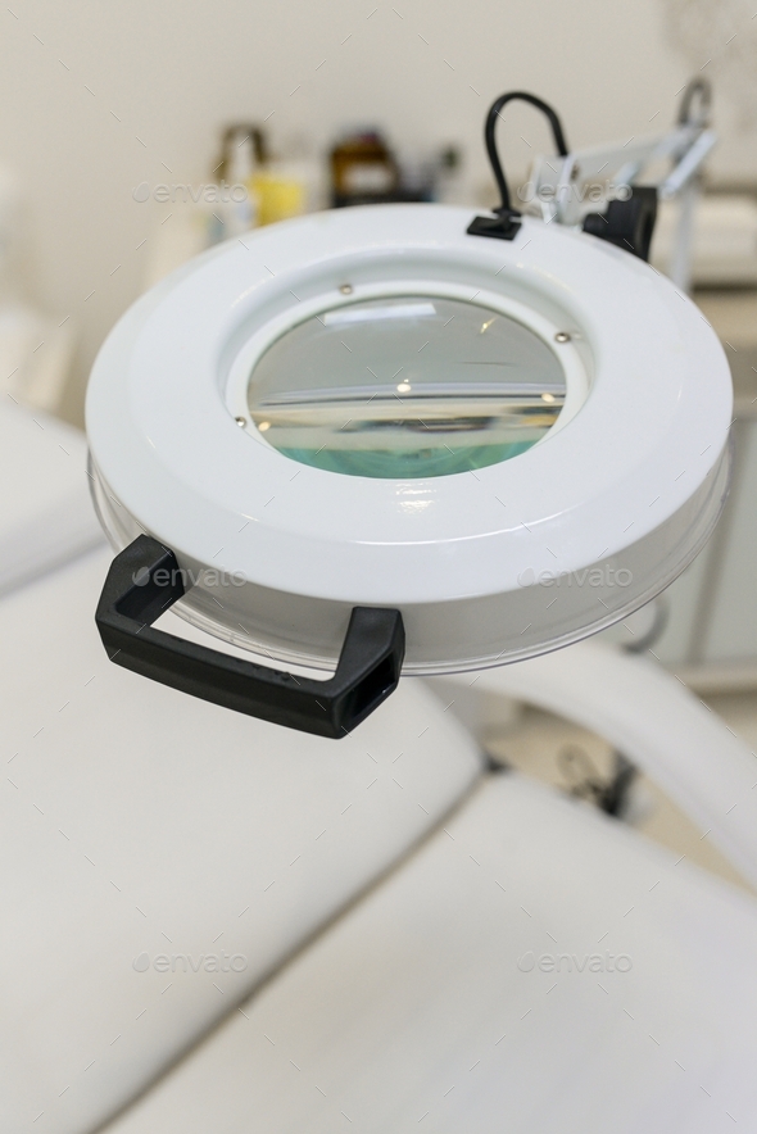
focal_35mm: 35
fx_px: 1103
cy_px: 567
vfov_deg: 54.4
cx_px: 378
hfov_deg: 37.9
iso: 1250
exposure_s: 1/160
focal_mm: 35
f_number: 4.5
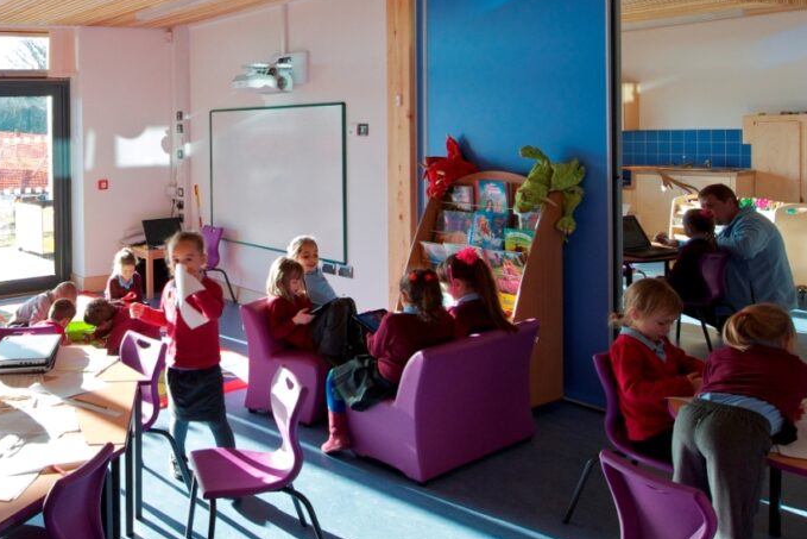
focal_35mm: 33
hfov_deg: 53.4
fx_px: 740
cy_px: 57
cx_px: 160
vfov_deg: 37.4
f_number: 8
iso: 400
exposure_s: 1/60
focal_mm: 14
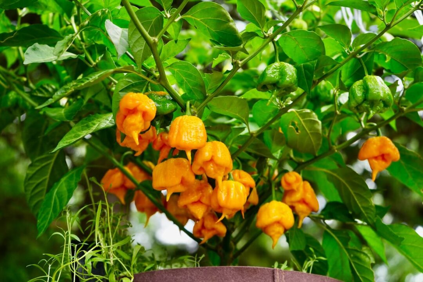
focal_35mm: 54
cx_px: 212
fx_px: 634
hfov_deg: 36.9
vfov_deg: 25.1
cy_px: 141
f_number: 5
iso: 640
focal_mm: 54
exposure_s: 1/500
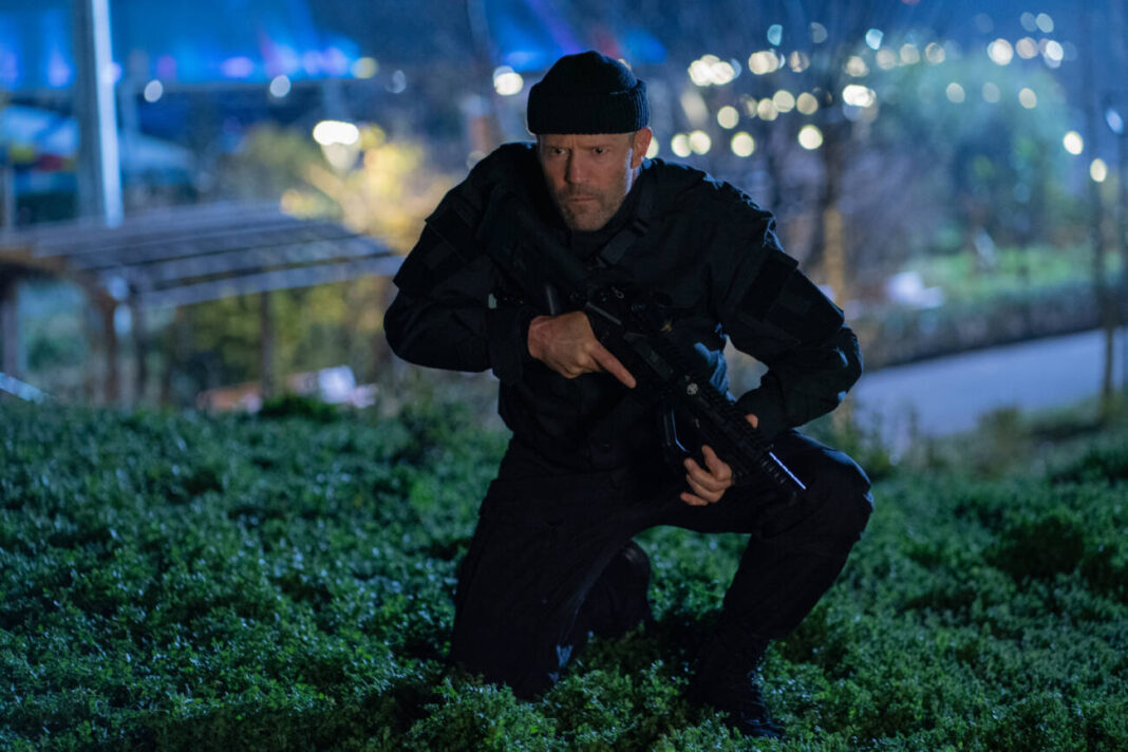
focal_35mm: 85
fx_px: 2663
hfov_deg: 23.9
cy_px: 376
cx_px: 564
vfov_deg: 16.1
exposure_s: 1/125
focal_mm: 85
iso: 5000
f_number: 2.5
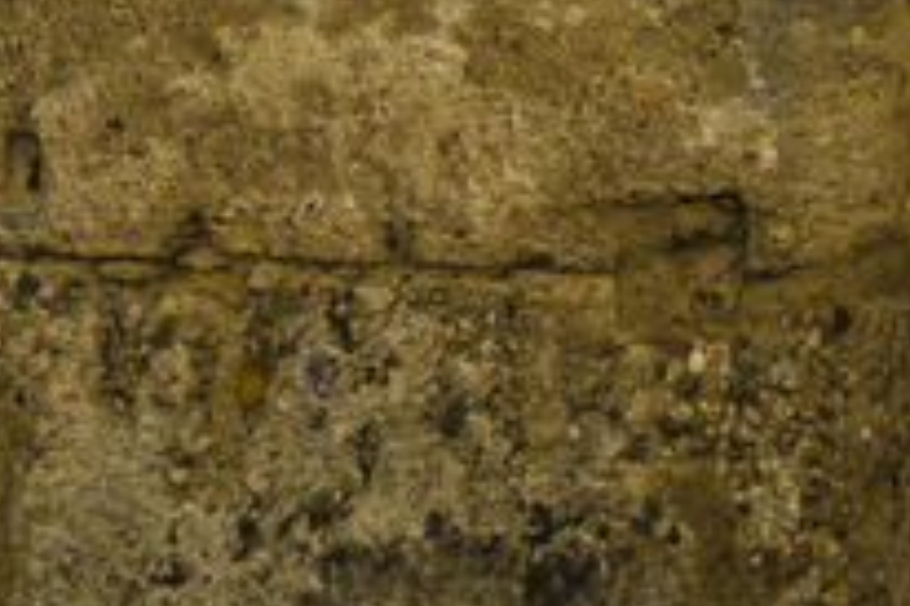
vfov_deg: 4.5
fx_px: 7475
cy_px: -1088
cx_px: 1820
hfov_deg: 6.7
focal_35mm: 296
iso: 100
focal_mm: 25
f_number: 11
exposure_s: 1/50
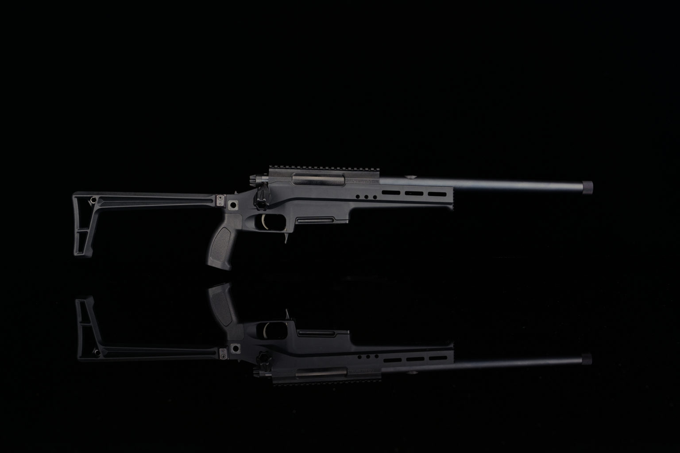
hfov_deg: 46.4
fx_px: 793
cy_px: 226
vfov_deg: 31.9
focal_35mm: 42
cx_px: 340
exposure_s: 1/60
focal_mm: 42
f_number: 9
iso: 200
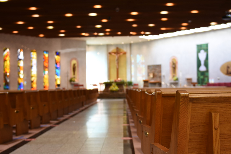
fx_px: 327
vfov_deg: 26.5
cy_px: 77
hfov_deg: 38.9
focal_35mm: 51
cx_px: 116
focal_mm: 34
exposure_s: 1/80
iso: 320
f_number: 2.8
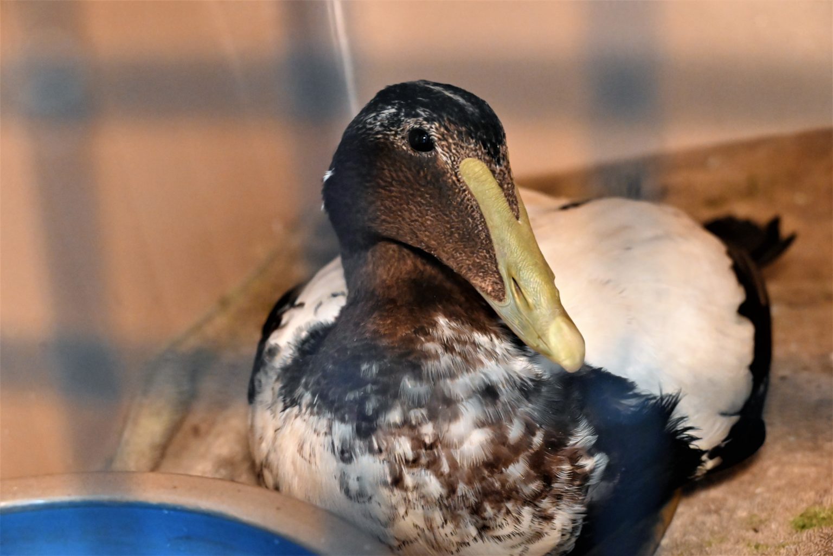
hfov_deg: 31.9
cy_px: 278
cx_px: 416
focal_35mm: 63
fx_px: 1458
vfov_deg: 21.6
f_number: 6
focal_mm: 63
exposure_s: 1/60
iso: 8000
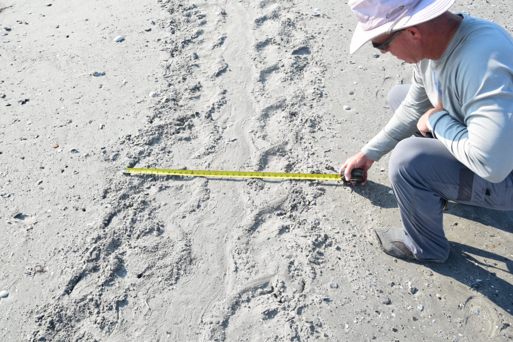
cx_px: 256
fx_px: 470
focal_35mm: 33
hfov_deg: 57.2
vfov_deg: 40.0
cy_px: 171
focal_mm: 22
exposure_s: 1/500
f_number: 11
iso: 400
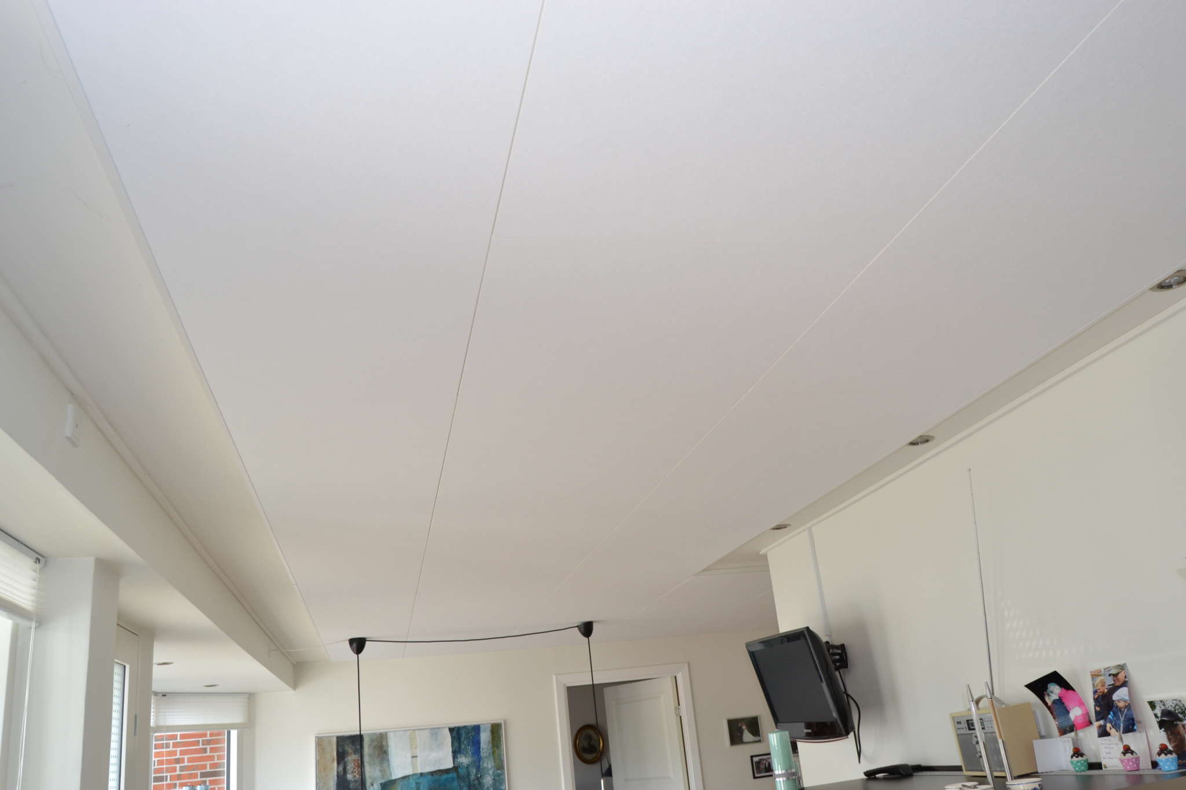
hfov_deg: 67.4
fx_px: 889
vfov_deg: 47.9
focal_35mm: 27
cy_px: 395
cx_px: 593
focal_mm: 18
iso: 400
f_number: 9
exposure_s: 1/60
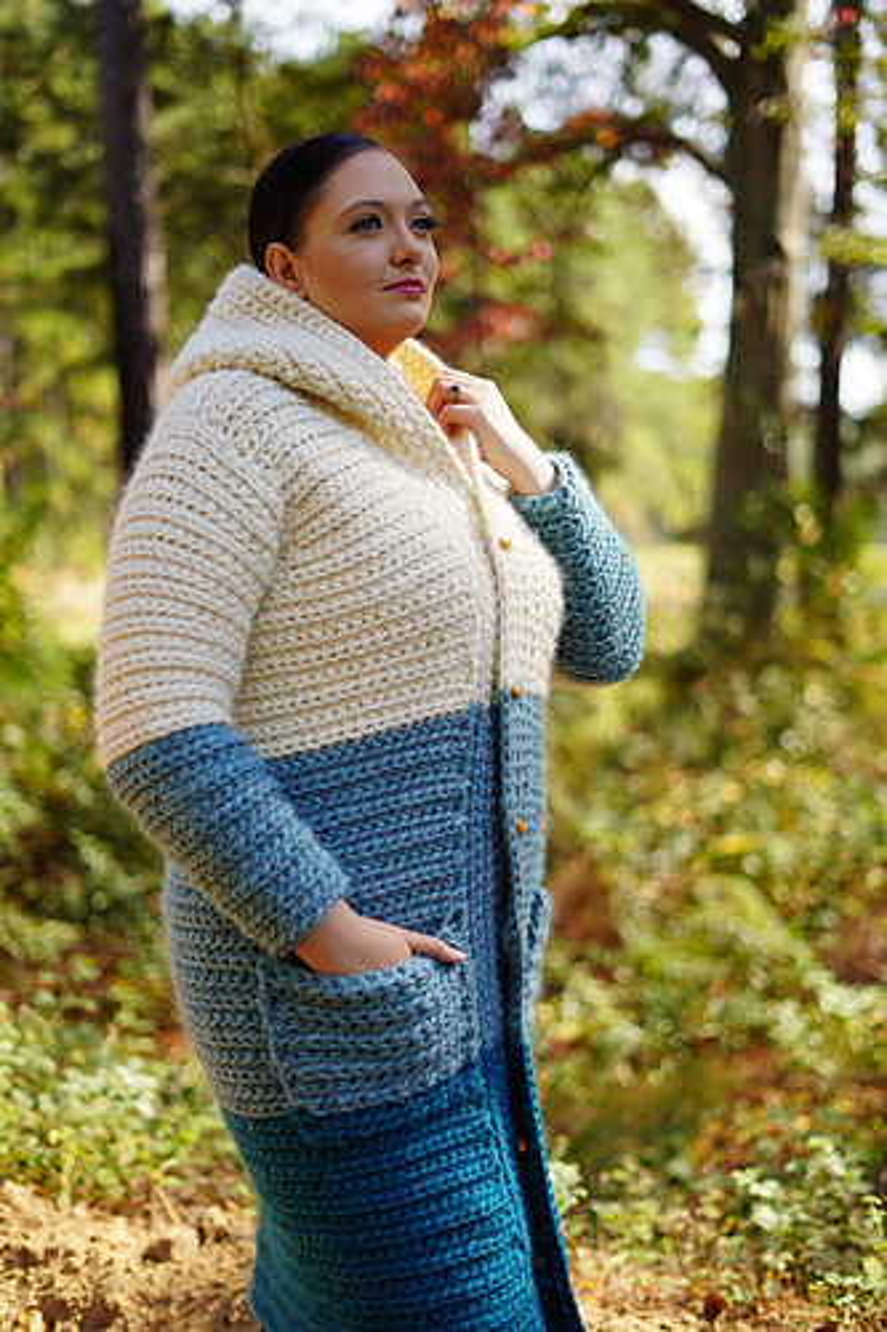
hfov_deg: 27.0
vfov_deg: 39.6
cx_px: 444
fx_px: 1849
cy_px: 666
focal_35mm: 50
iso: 100
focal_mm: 50
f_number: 1.8
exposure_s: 1/800
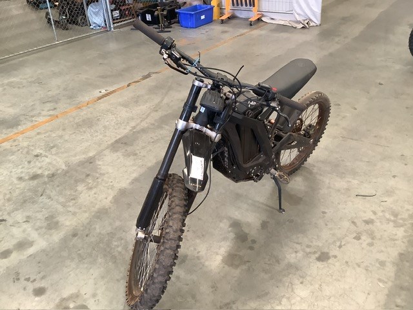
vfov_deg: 45.4
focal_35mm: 31
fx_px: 370
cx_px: 206
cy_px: 155
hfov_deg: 58.4
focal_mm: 3.3
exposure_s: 1/50
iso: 200
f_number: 2.4
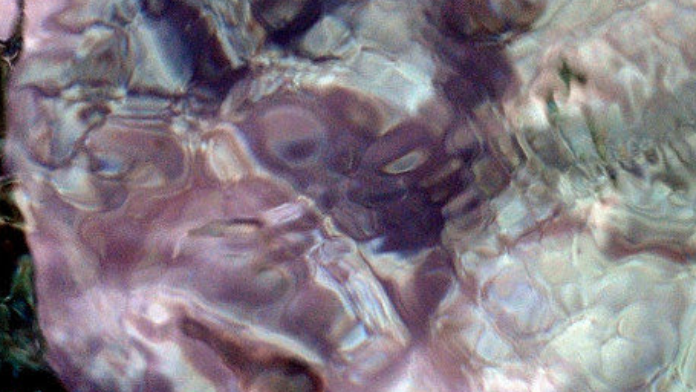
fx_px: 9350
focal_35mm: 507
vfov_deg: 2.4
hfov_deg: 4.3
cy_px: 340
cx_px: 494
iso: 720
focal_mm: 105
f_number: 5.6
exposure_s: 1/125
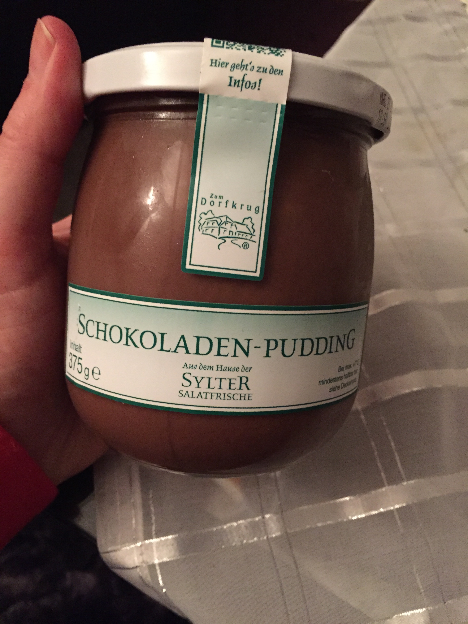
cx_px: 234
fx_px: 523
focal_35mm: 29
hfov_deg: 48.2
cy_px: 312
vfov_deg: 61.7
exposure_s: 1/17
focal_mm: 4.15
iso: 400
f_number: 2.2
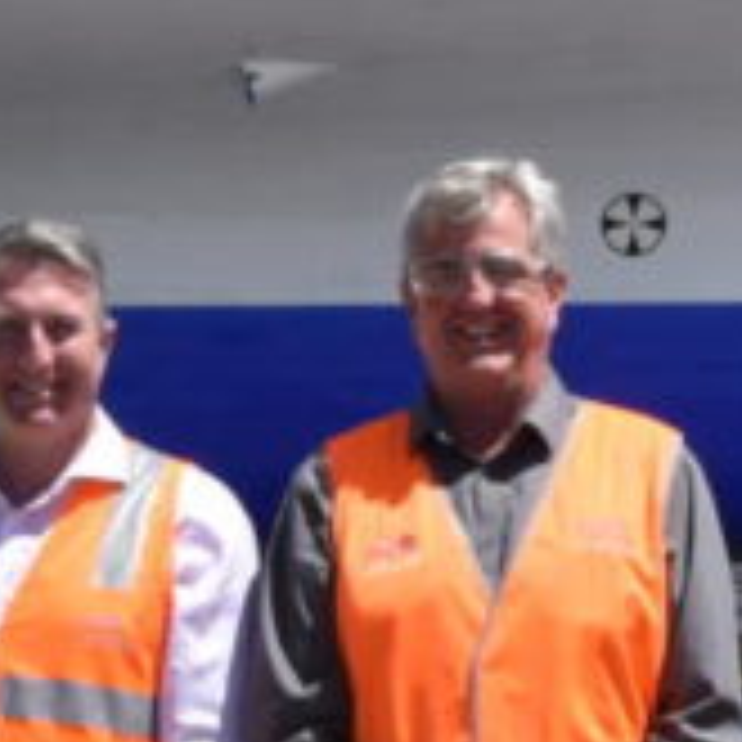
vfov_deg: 7.0
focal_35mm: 247
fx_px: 5990
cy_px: 1052
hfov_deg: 7.1
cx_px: 432
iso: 400
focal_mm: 22
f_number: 6.3
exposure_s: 1/2000
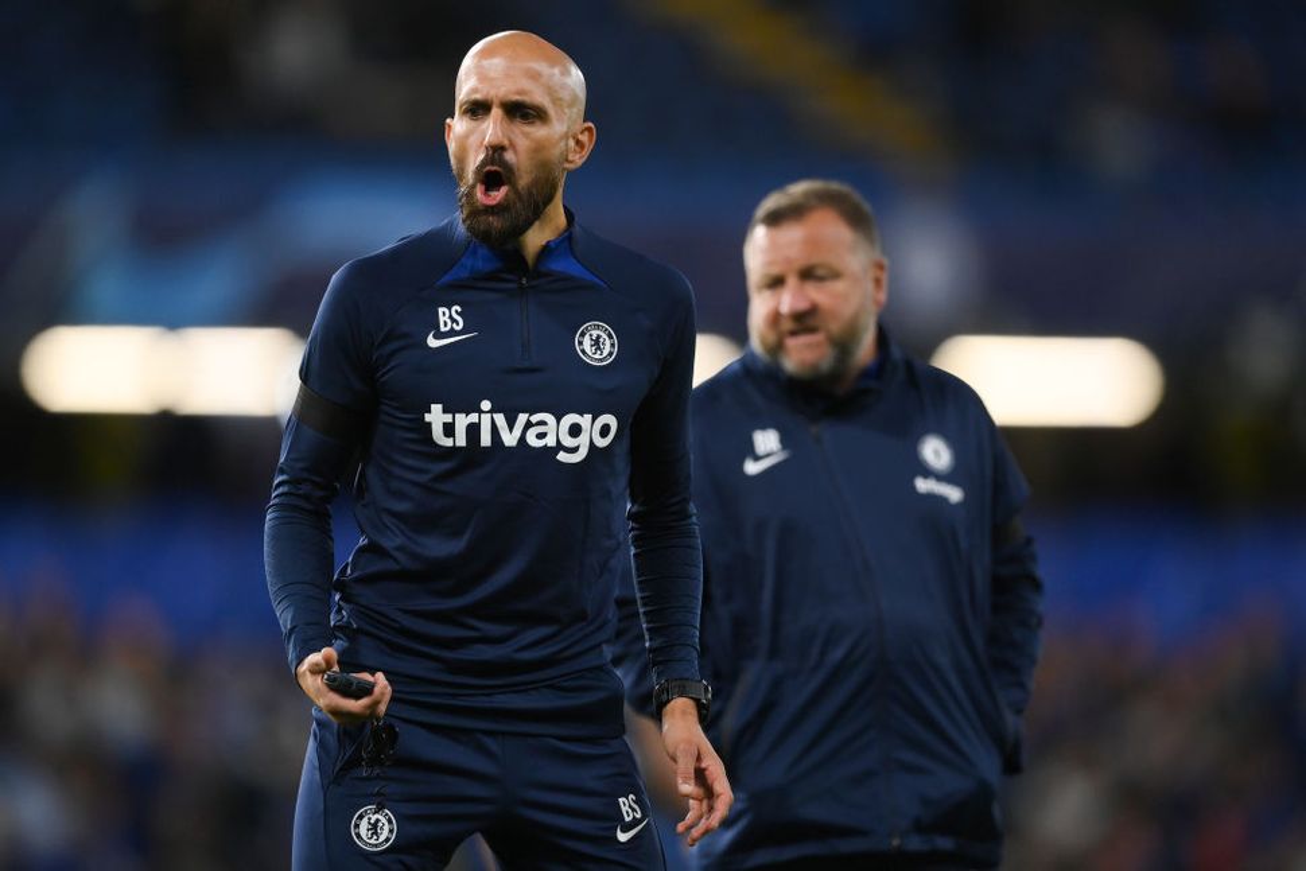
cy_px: 436
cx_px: 653
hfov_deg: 3.4
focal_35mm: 600
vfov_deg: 2.3
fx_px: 21768
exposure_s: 1/1250
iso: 3200
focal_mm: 600
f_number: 4
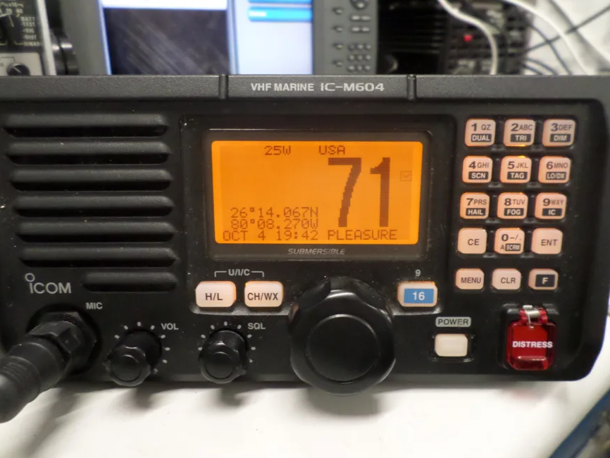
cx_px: 314
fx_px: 458
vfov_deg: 53.1
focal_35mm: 26
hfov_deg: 67.3
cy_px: 230
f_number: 2.5
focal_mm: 4.5
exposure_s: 1/30
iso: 320
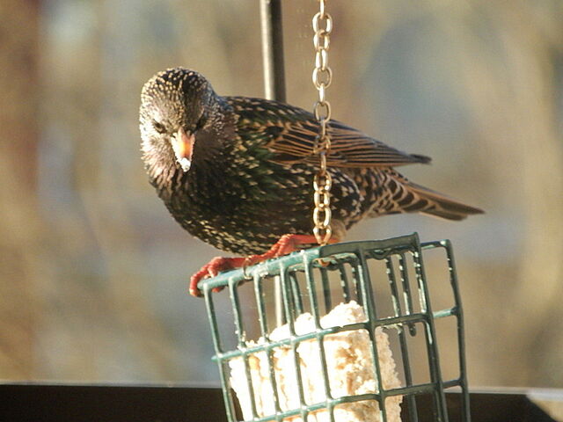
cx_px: 282
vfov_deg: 2.3
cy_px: 211
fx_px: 10572
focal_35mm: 650
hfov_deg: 3.1
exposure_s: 1/100
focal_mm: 116
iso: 400
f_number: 6.9
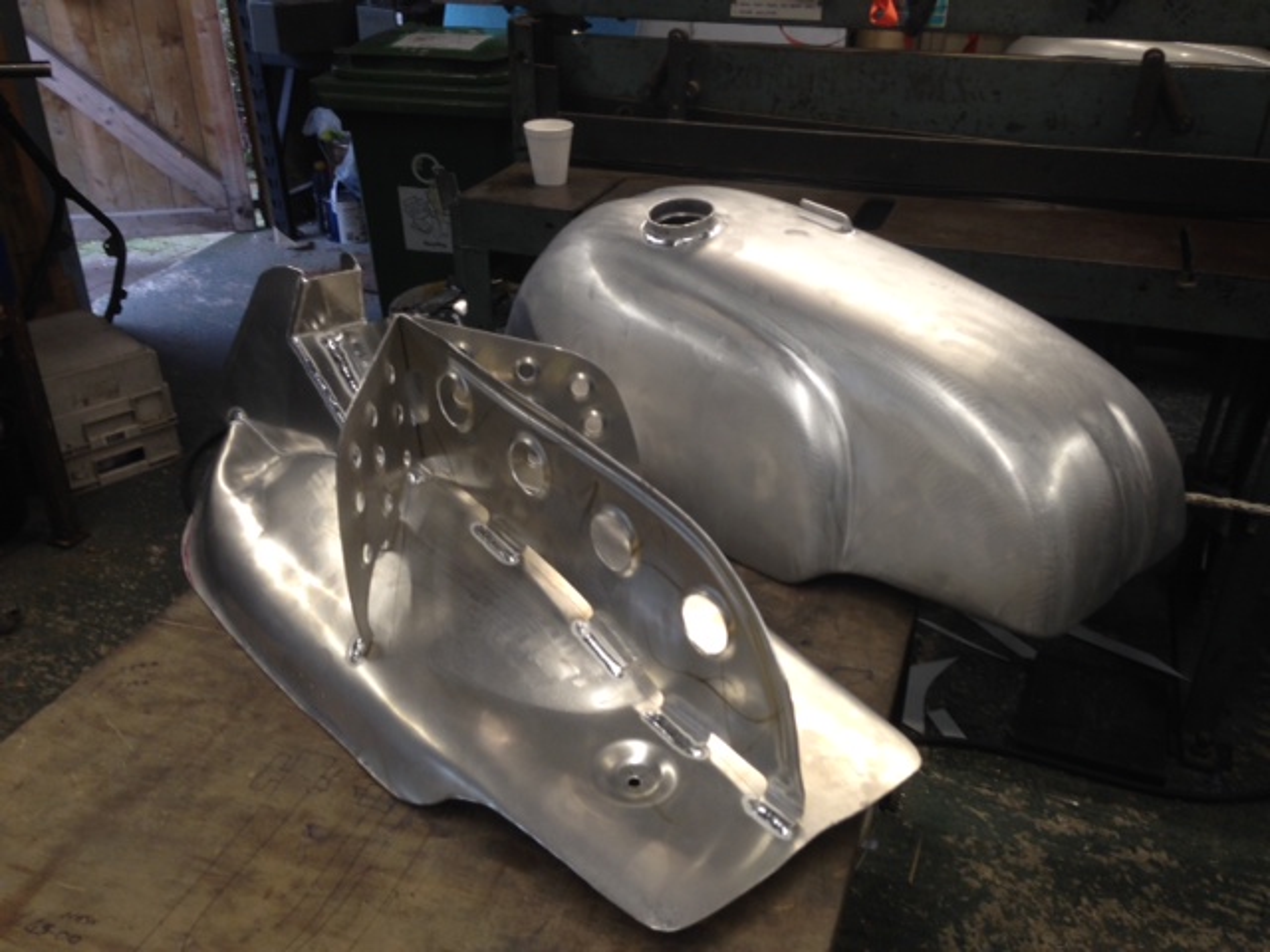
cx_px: 635
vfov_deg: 42.9
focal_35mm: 33
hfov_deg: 55.4
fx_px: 1211
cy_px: 476
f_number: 2.4
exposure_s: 1/24
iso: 50
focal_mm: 4.12
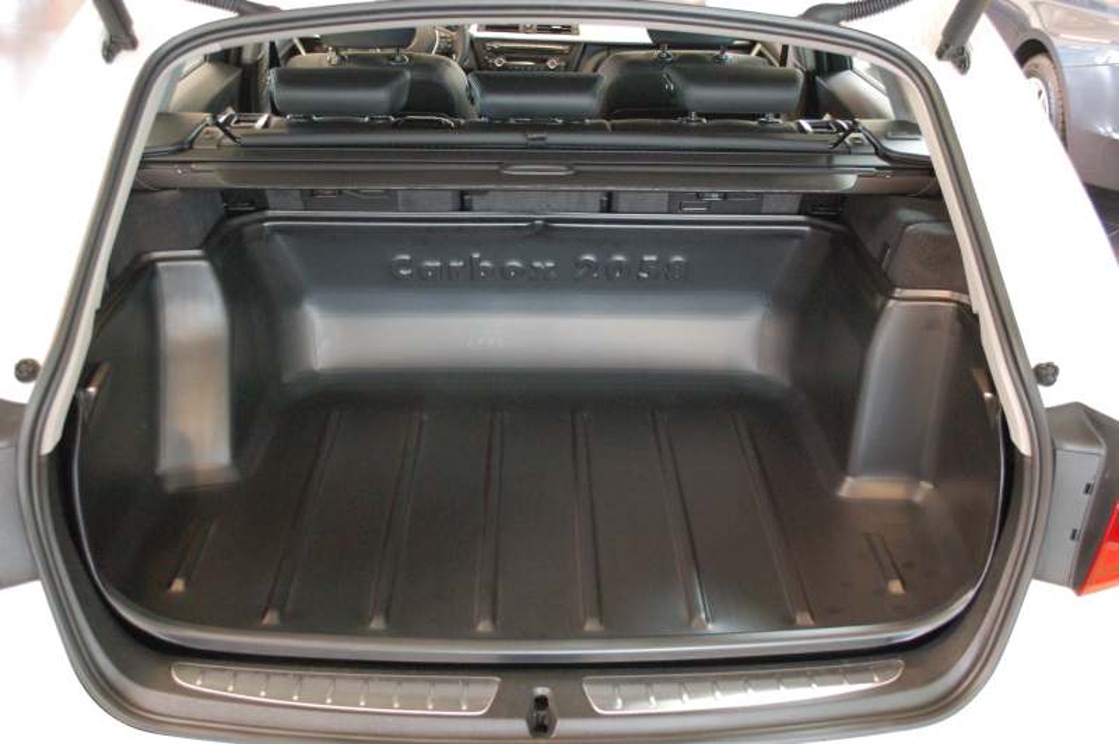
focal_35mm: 36
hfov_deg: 53.2
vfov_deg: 36.8
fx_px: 1118
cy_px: 372
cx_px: 560
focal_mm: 24
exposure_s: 1/8
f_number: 4.2
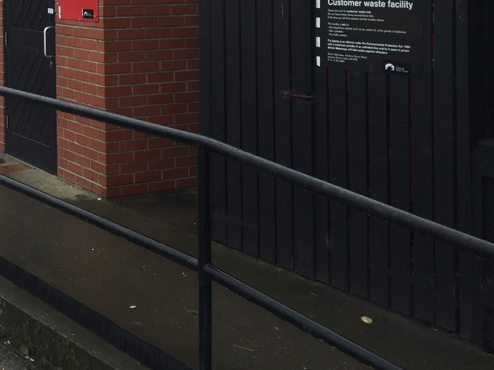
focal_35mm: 61
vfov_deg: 22.9
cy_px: -11
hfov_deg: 29.7
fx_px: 871
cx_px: 7
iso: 32
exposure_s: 1/791
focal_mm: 4.15
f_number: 2.2
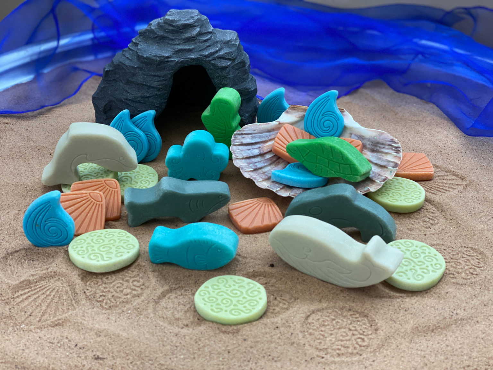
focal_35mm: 52
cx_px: 246
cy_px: 185
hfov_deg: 36.8
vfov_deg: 28.0
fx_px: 741
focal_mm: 6
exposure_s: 1/75
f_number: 2
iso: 160
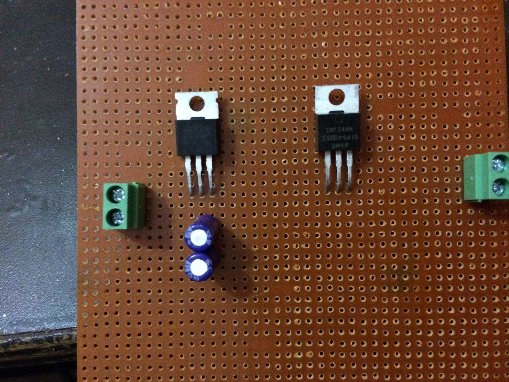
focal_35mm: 29
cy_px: 191
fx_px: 426
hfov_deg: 61.7
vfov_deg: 48.2
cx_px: 254
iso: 800
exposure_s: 1/17
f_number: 2.2
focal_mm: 4.15
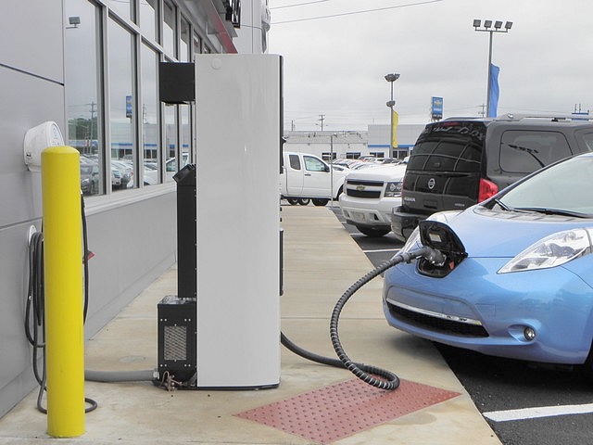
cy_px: 222
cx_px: 296
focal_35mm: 53
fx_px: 908
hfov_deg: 36.2
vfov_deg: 27.5
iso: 64
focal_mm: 9.57
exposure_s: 1/200
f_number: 5.6
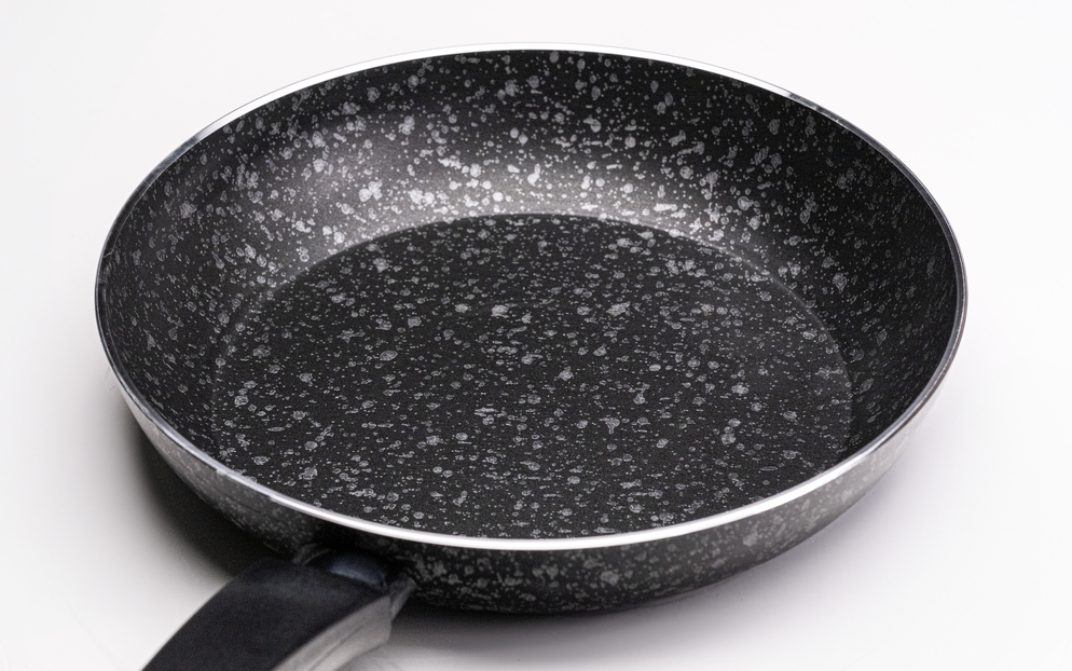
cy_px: 322
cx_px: 537
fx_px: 3595
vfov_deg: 10.7
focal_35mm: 123
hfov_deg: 17.0
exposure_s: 1/125
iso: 640
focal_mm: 80
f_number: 8
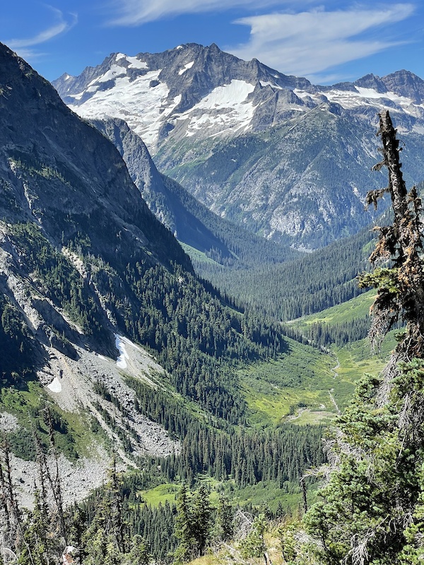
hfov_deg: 28.0
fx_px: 849
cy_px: 282
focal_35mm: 52
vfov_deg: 36.8
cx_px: 212
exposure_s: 1/1089
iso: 25
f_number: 2
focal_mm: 6
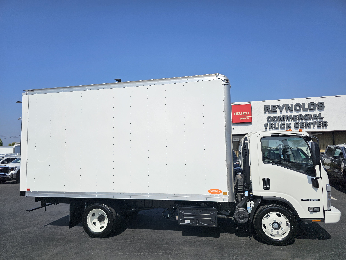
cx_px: 173
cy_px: 130
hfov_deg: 73.9
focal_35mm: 23
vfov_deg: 58.9
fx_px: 230
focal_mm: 6.3
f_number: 1.7
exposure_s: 1/2151
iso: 10
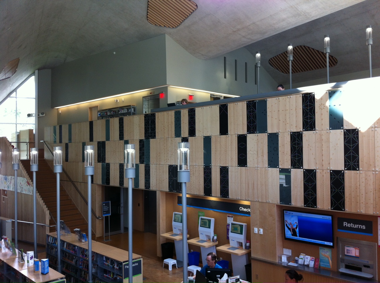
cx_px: 190
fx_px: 384
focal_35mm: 35
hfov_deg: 52.7
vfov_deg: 40.6
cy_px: 142
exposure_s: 1/60
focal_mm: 3.85
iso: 80
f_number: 2.8
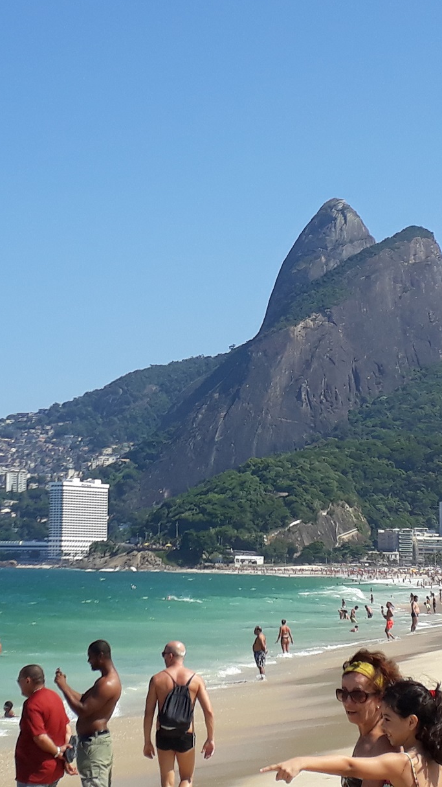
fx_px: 834
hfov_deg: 29.7
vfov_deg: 50.5
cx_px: 199
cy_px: 386
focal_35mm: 40
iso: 40
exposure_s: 1/1481
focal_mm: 3.6
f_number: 1.9
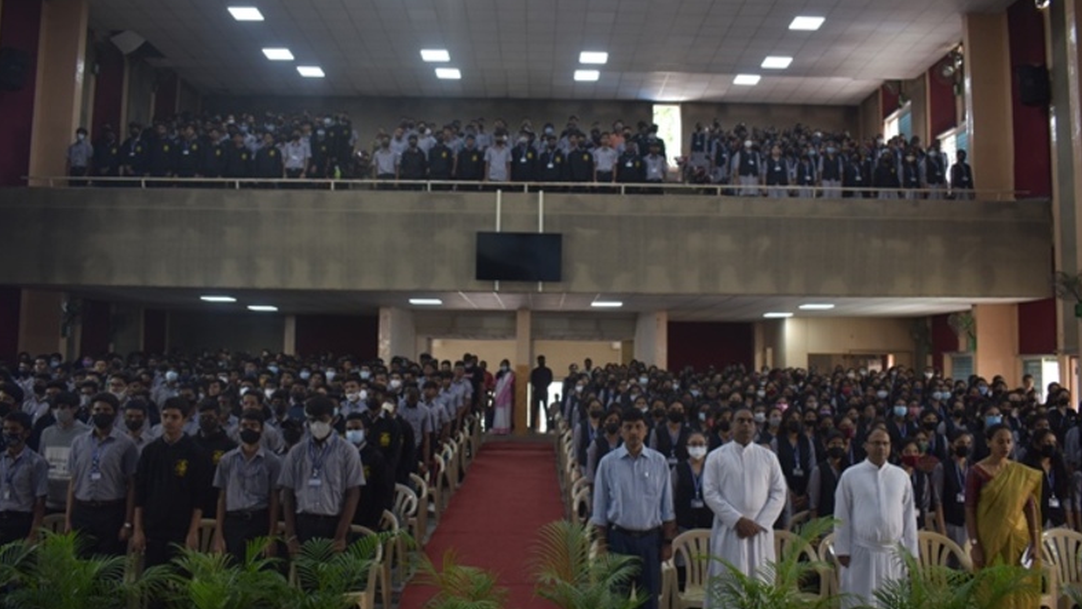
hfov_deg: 61.0
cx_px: 547
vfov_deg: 36.7
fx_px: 918
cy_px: 309
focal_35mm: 32
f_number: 3.5
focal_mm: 20
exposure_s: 1/40
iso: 400
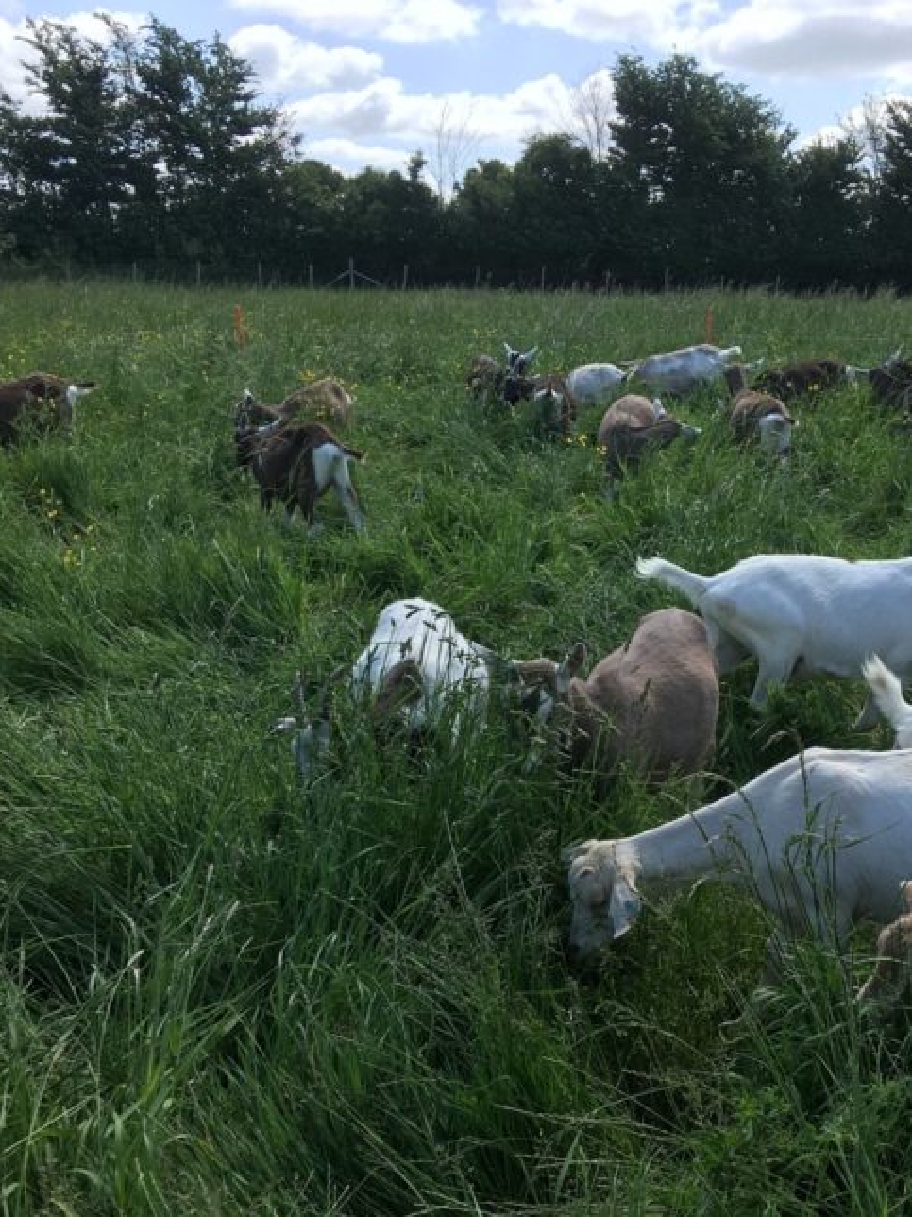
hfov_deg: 31.8
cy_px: 790
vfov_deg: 41.6
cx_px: 629
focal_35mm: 45
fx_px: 1581
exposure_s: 1/894
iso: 25
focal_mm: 4.15
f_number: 2.2
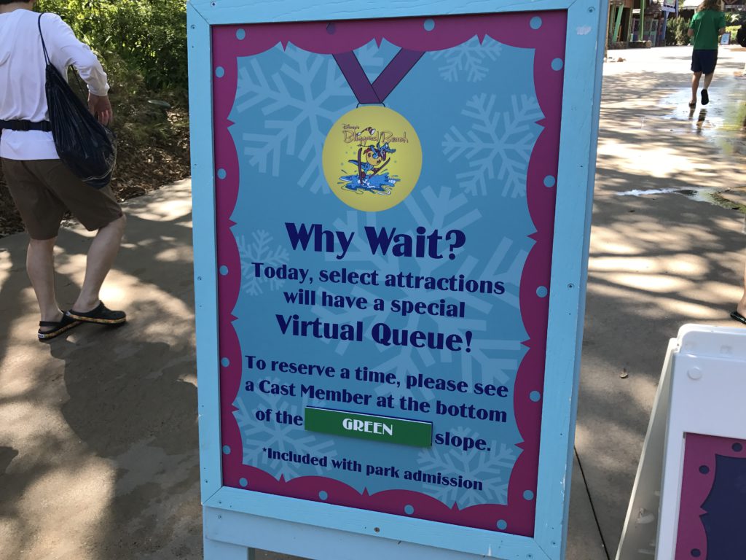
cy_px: 280
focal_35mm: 28
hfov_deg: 63.4
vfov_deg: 49.7
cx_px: 373
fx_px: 603
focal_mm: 3.99
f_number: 1.8
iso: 20
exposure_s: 1/330
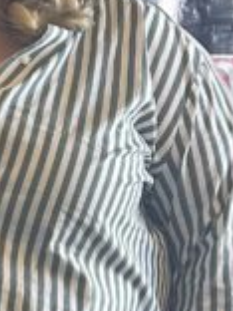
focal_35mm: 158
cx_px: -265
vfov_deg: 12.4
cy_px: 277
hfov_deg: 8.8
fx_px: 1418
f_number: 1.78
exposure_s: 1/60
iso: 250
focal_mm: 6.86
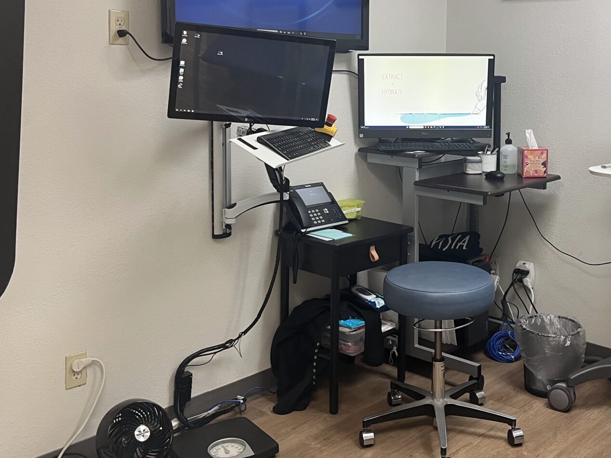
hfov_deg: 44.2
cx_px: 405
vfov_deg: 33.9
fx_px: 741
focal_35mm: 42
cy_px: 135
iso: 125
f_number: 1.6
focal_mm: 5.1
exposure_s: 1/60
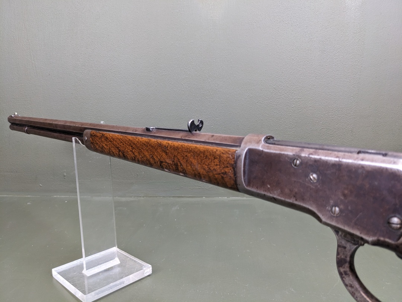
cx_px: 201
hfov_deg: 65.3
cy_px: 151
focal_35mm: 27
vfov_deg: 51.4
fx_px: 314
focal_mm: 4.38
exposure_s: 1/24
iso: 152
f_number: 1.73
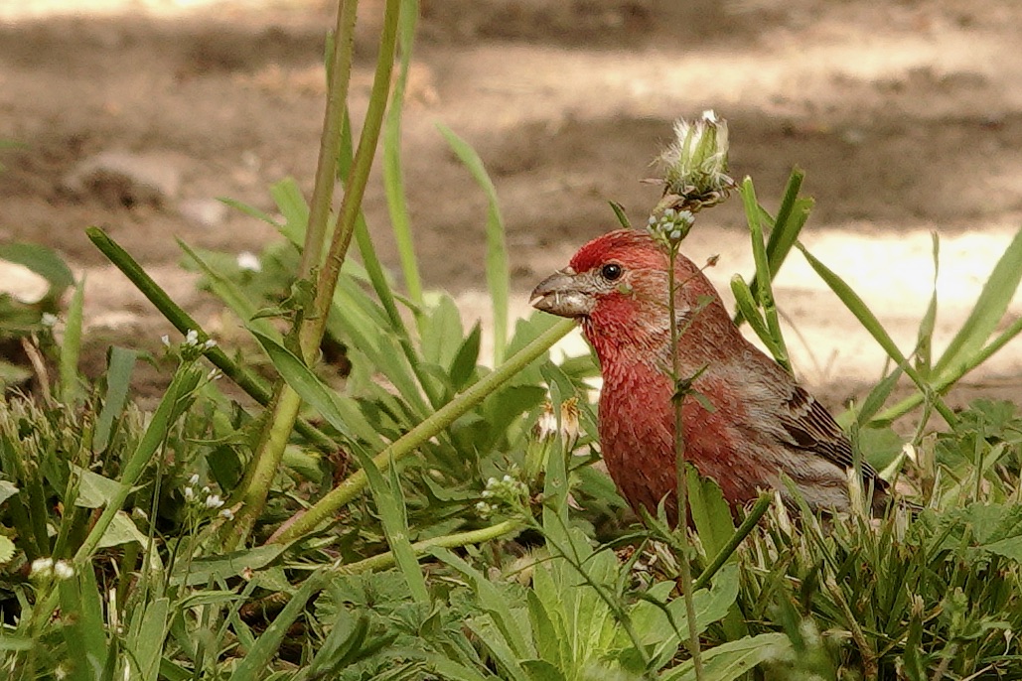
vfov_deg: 3.3
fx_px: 11695
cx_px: 511
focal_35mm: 412
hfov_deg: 5.0
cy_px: 340
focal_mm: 151.11
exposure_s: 1/125
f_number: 4
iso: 64
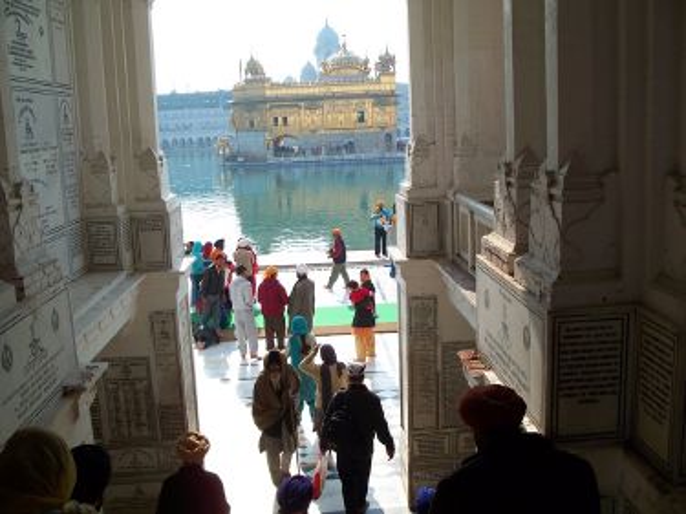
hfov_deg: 50.2
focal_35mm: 37
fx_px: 733
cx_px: 343
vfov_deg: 38.6
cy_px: 257
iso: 64
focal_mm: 7.8
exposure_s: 1/400
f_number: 4
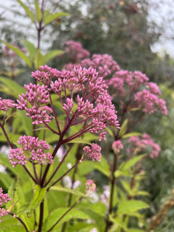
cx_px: 87
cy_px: 116
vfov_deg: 67.3
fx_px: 174
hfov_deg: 53.1
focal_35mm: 26
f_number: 1.5
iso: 50
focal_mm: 5.7
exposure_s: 1/482
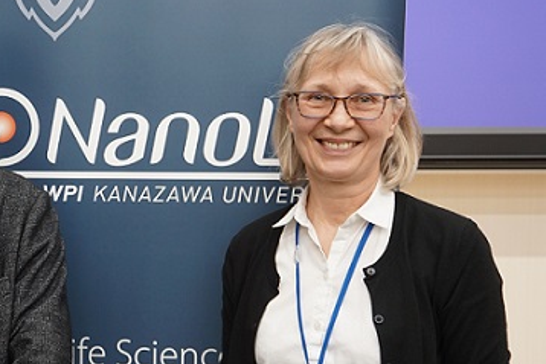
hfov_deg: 28.2
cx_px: 108
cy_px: 216
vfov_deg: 19.5
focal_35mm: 70
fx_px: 1062
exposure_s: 1/60
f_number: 4.5
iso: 640
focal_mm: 26
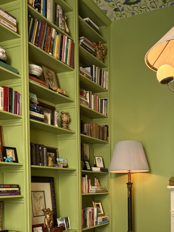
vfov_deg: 42.0
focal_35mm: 42
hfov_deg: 33.1
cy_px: 197
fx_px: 281
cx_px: 147
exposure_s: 1/60
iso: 160
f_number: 1.78
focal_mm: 6.76
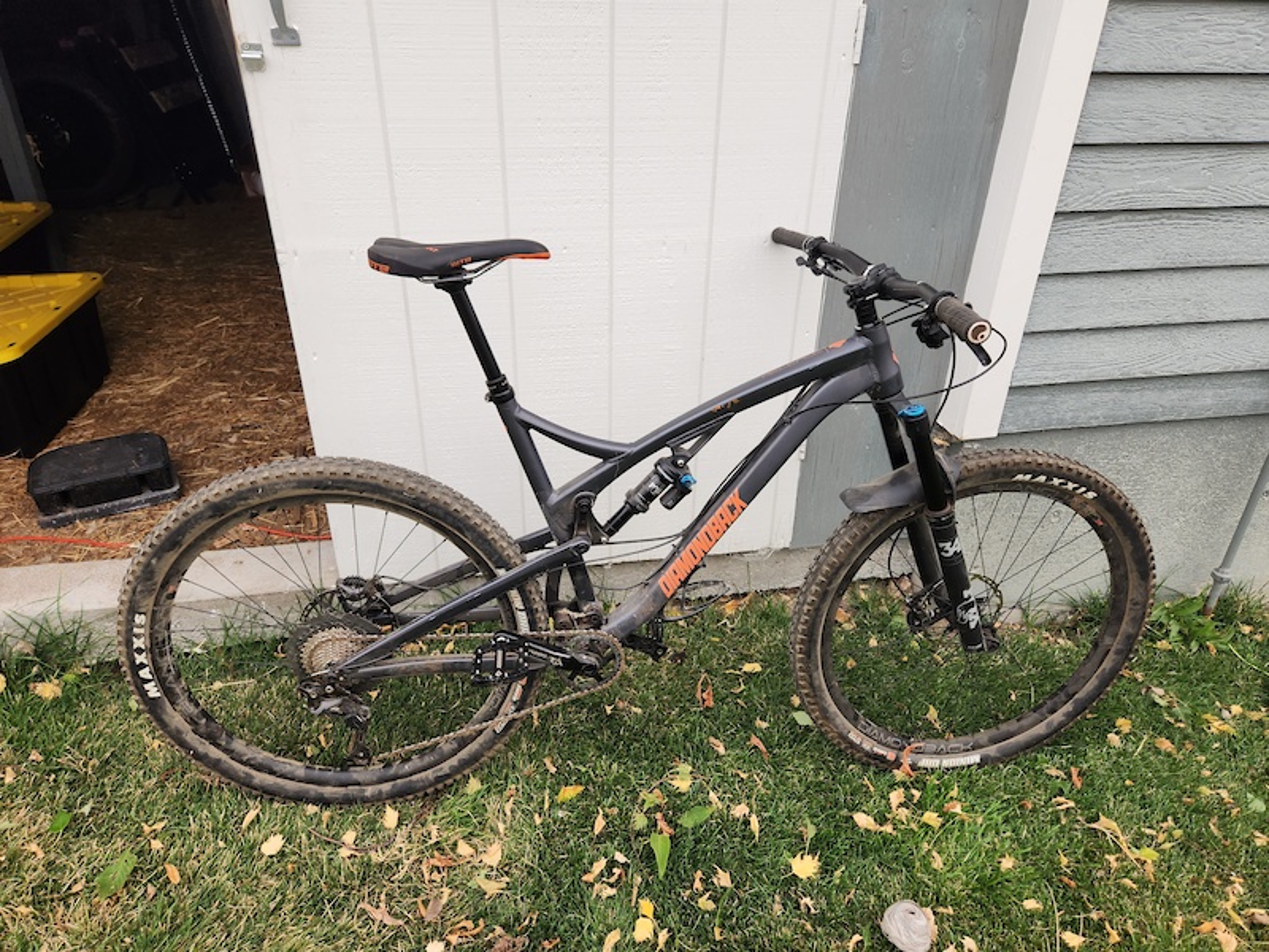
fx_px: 843
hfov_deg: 73.9
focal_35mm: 23
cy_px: 476
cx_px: 634
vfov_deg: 58.9
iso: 80
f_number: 1.8
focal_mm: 5.4
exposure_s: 1/180
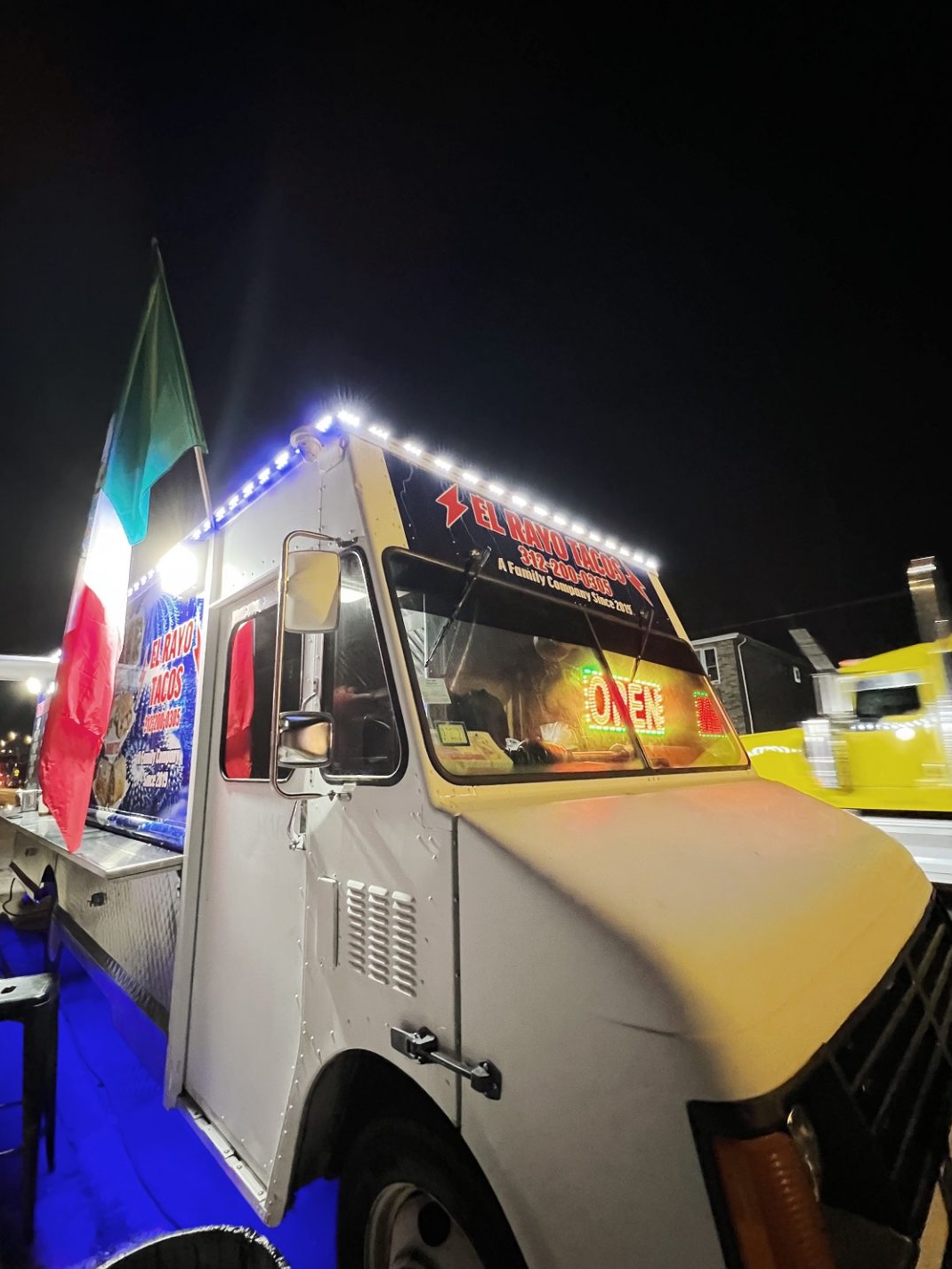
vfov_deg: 102.0
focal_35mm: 14
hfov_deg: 85.6
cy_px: 642
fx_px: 513
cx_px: 448
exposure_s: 1/41
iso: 1000
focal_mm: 1.57
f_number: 1.8
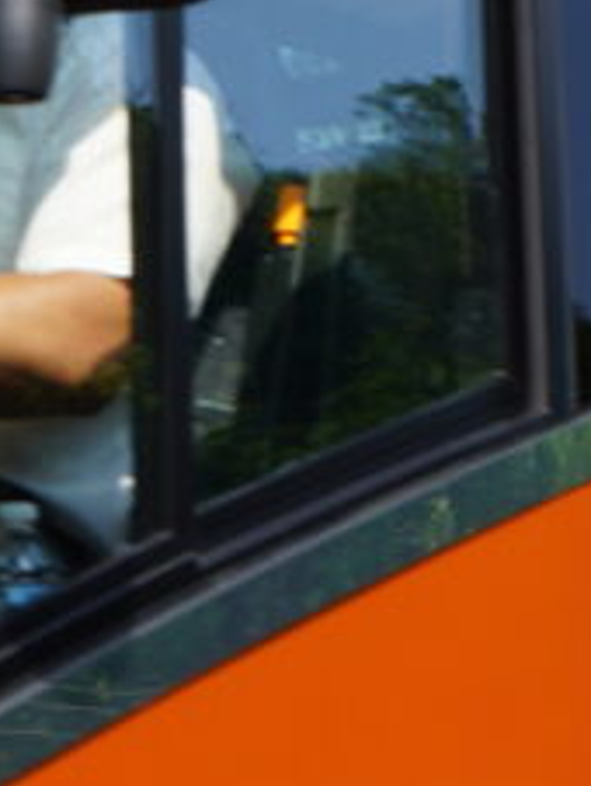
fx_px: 4817
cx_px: 97
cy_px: 781
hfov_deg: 7.0
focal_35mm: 212
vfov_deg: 9.3
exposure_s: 1/80
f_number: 11
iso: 100
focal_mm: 26
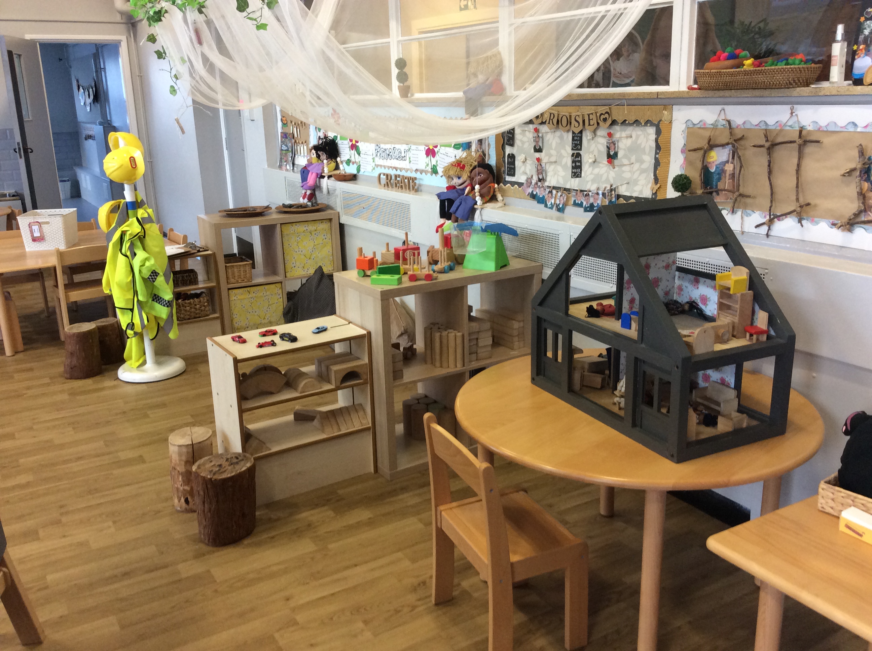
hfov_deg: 56.9
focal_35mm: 32
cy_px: 326
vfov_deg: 44.1
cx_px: 436
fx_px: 805
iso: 80
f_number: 2.4
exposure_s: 1/25
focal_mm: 3.3
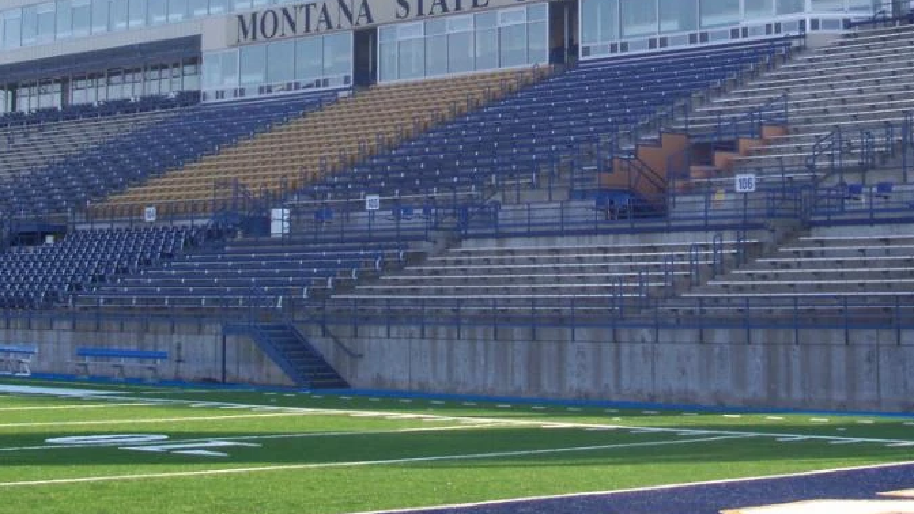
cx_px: 532
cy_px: 3
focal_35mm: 88
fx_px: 2133
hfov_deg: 24.2
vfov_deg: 13.6
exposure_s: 1/319
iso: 80
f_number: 3.2
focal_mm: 8.7
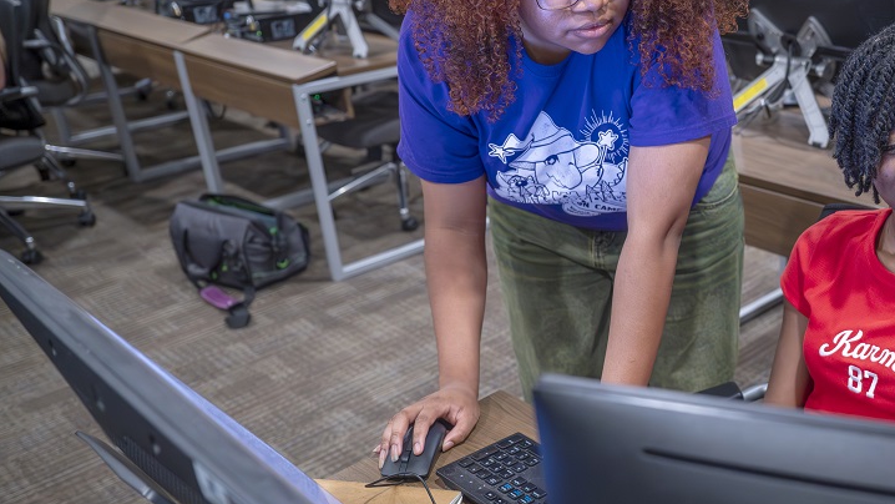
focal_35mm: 42
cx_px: 745
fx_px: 997
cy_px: 274
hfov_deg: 45.3
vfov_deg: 28.3
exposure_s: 1/160
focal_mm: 24
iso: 3200
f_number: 2.8
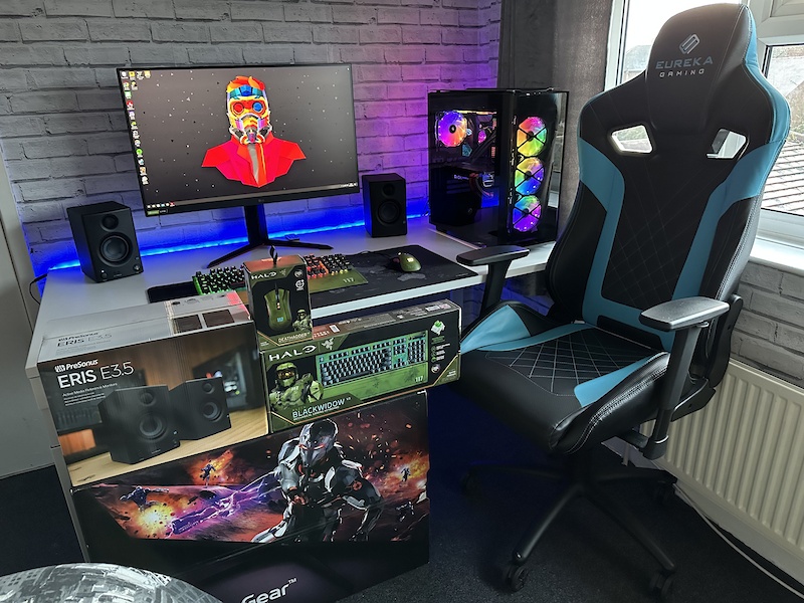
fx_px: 557
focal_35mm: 24
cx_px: 402
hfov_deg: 71.6
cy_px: 302
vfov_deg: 56.8
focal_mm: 6.86
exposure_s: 1/40
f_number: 1.78
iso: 1000
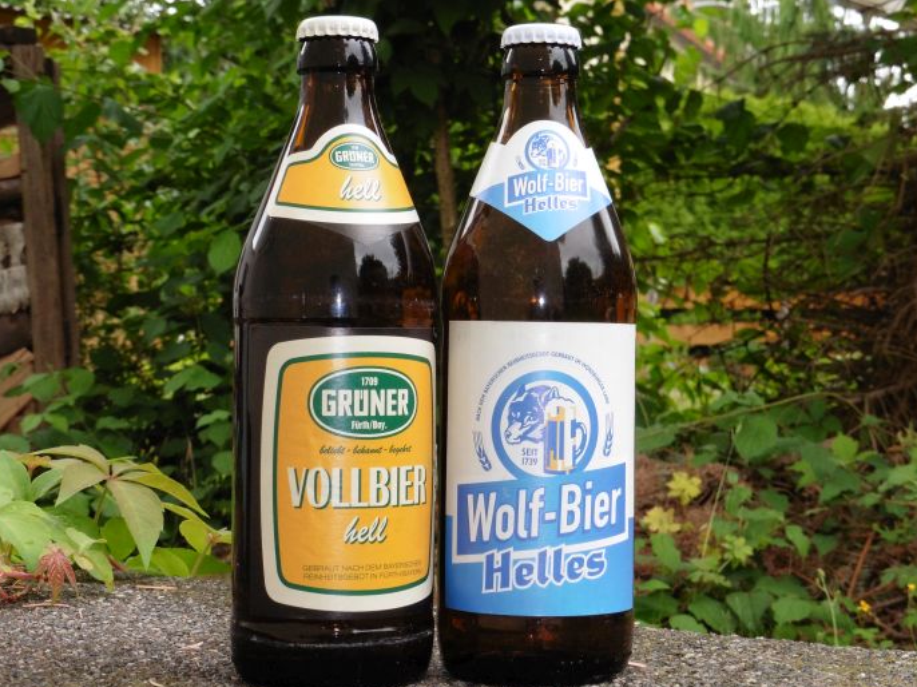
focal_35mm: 77
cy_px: 335
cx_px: 503
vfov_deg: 19.1
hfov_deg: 25.3
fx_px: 2039
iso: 250
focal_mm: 11.7
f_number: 4.9
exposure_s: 1/100
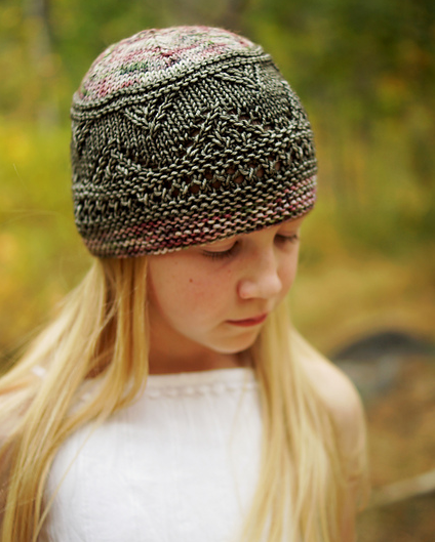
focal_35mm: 60
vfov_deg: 31.6
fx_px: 958
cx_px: 217
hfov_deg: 25.6
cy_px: 267
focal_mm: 35
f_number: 1.8
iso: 100
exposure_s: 1/320
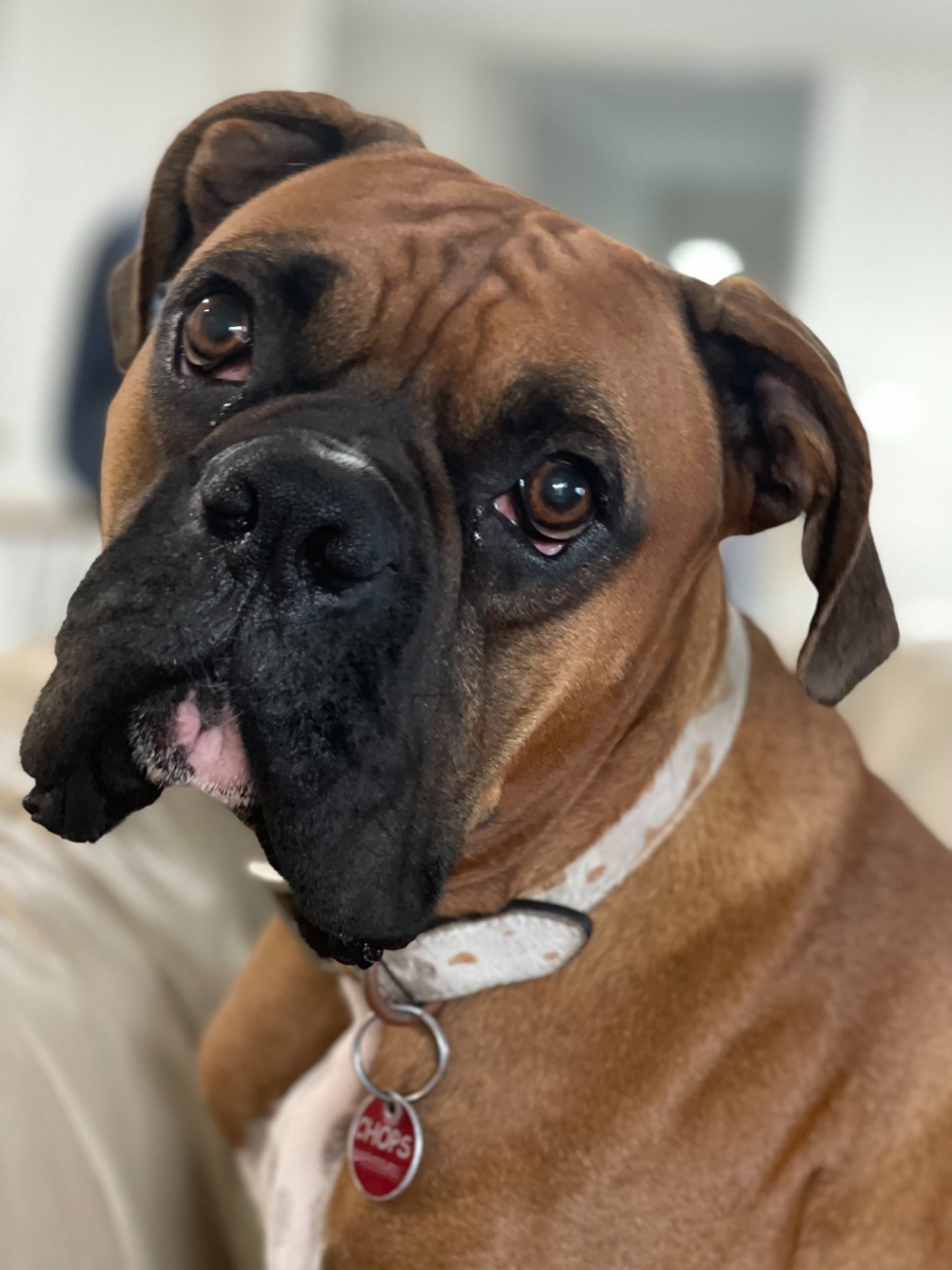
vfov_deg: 30.3
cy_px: 635
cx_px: 476
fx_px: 2347
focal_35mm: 64
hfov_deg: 22.9
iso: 500
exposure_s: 1/14
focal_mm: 7.5
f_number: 2.2
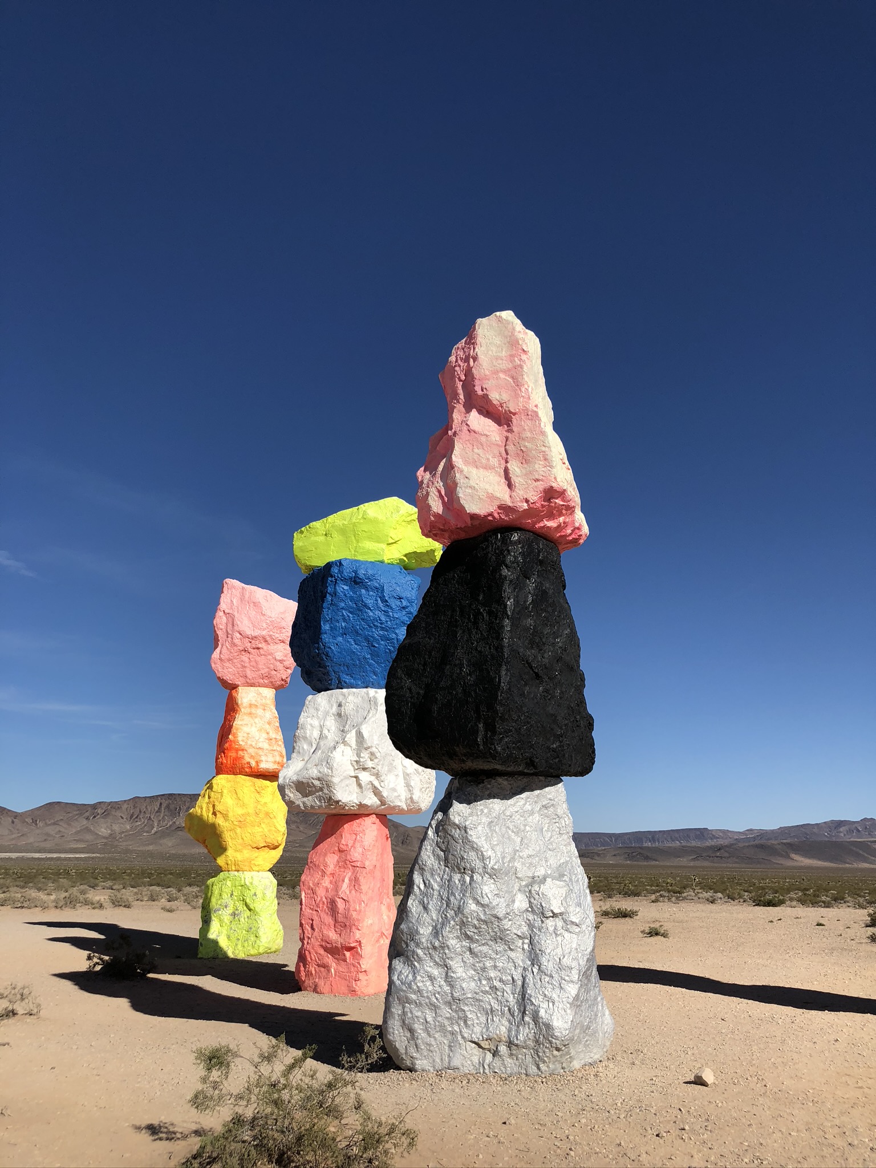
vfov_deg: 63.4
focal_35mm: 28
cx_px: 438
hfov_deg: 49.7
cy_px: 584
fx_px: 945
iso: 20
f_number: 1.8
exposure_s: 1/3745
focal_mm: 4
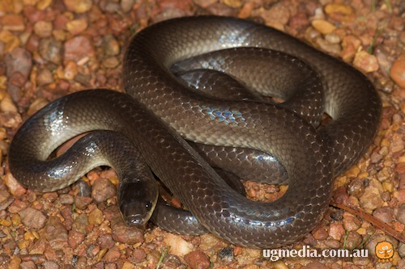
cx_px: 202
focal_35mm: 158
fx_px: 1771
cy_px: 134
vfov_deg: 8.7
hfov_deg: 13.0
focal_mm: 105
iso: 100
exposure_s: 1/125
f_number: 9
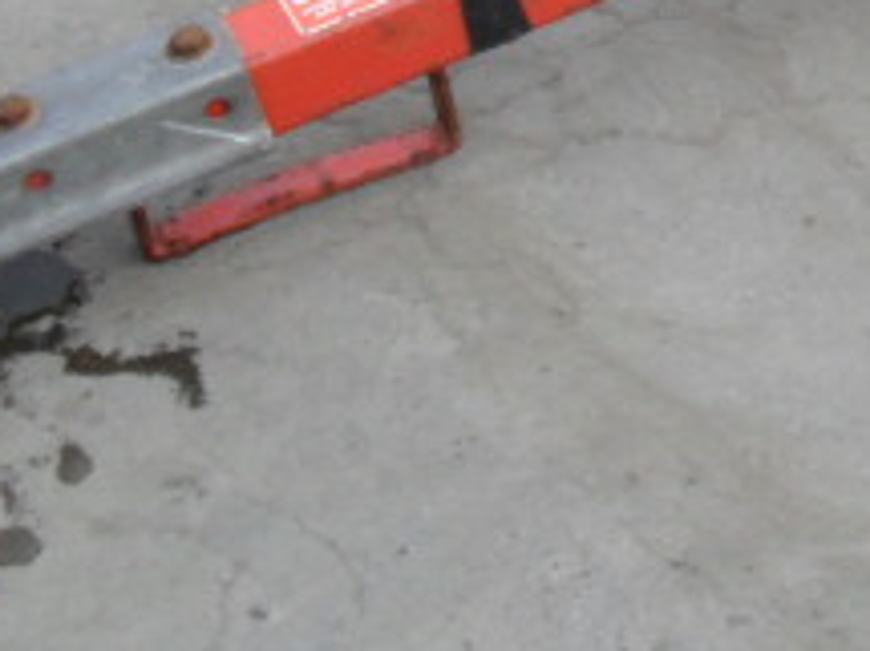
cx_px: 1627
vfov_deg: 8.6
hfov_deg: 11.0
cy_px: -501
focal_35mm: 167
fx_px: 4195
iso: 100
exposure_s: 1/250
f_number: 3.2
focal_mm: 6.3
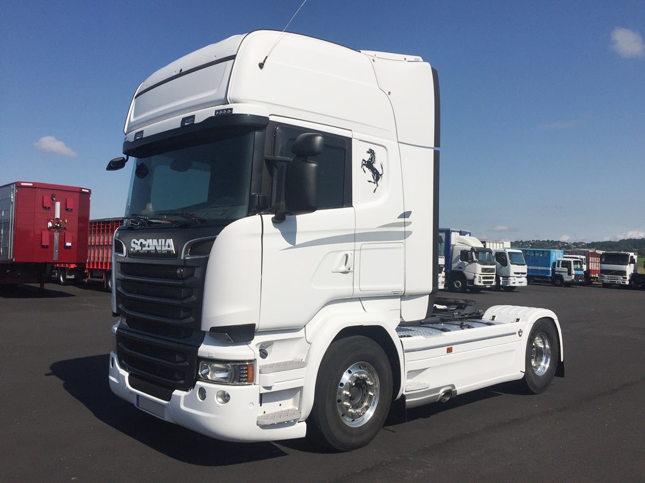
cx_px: 322
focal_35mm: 29
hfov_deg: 61.7
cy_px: 242
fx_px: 540
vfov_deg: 48.2
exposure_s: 1/7937
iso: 32
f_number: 2.2
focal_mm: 4.15
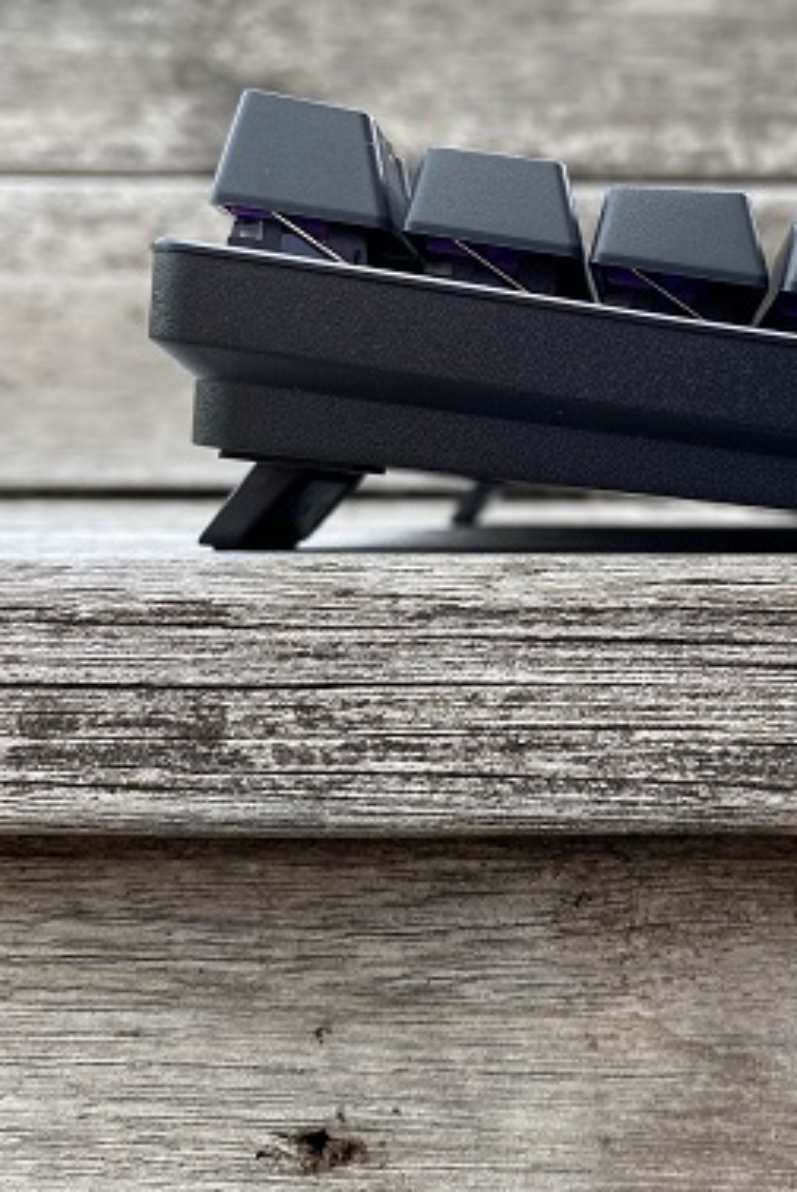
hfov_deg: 30.4
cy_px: 515
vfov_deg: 45.3
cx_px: 655
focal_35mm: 43
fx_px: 1425
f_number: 1.8
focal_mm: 4.25
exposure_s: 1/215
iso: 32
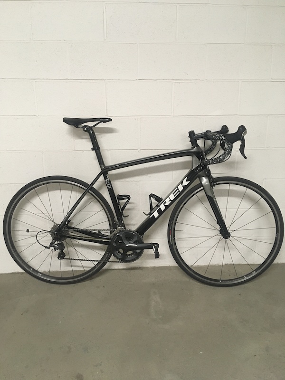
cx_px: 142
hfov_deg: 48.2
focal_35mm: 29
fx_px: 318
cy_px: 190
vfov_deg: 61.7
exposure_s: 1/24
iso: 200
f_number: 2.2
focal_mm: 4.15
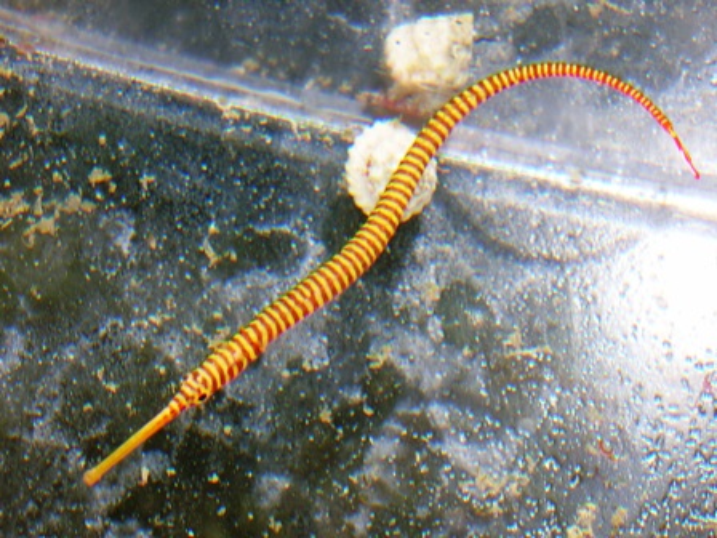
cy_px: 269
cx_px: 358
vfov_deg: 21.0
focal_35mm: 70
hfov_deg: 27.8
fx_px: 1450
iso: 50
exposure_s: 1/60.1
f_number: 6.6
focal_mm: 11.7
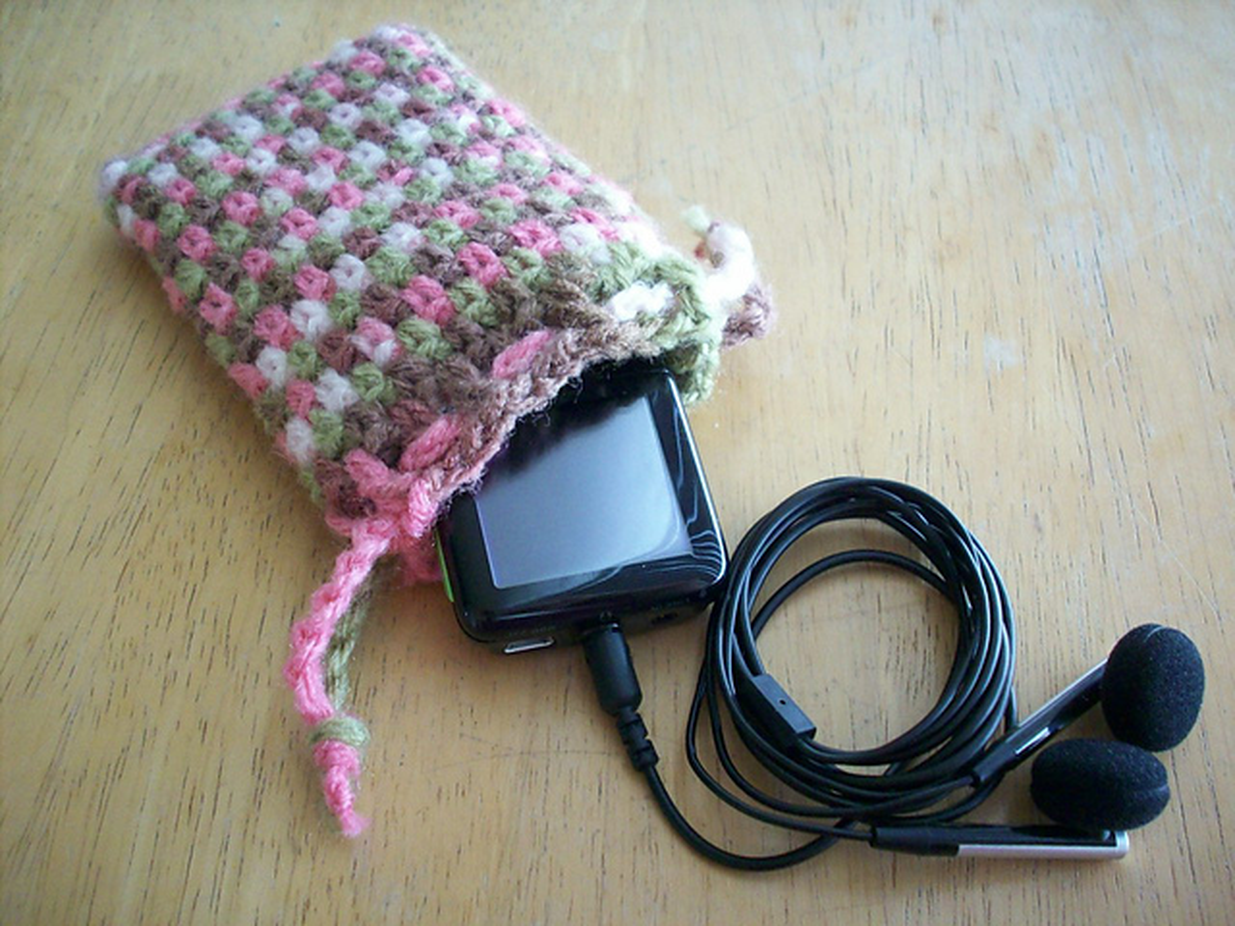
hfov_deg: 50.1
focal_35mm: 37
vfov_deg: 38.7
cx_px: 618
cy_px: 463
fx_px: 1320
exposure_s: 1/12.1
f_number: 2.8
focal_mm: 6.2
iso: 160
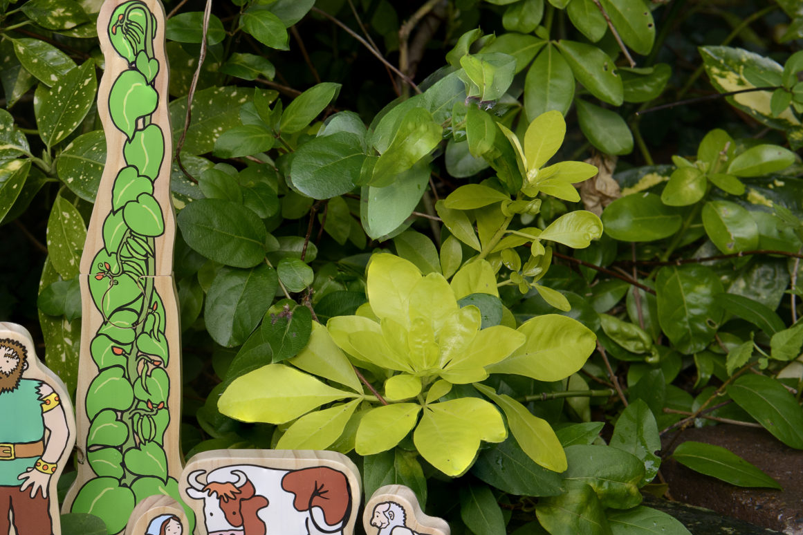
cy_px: 361
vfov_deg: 14.1
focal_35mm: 97
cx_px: 133
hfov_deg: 20.7
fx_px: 2163
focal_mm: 55
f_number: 6.3
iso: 400
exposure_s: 1/100
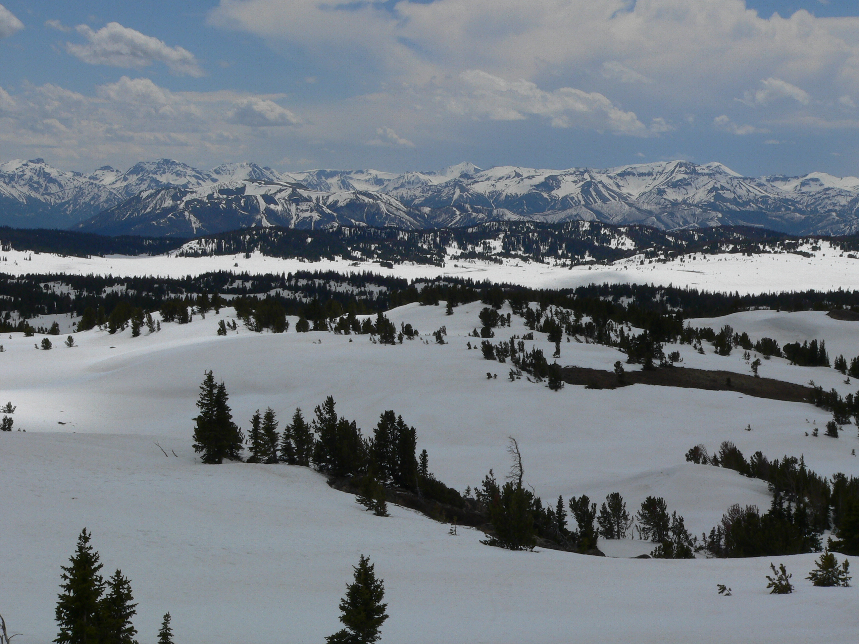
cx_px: 430
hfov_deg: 22.3
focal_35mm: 88
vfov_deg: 16.8
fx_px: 2184
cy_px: 322
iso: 80
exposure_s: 1/1000
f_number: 7.3
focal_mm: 14.6
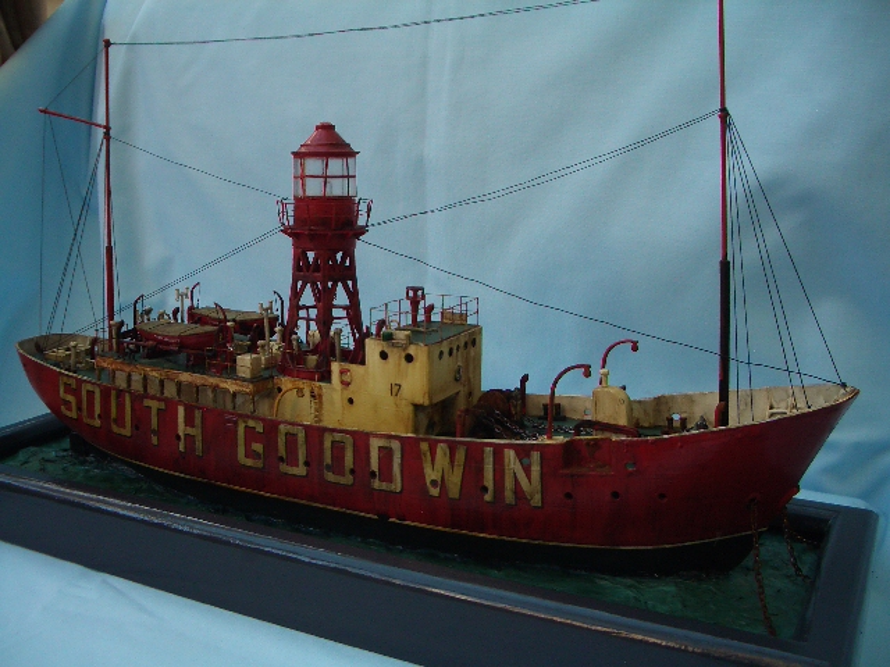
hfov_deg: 52.6
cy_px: 334
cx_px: 445
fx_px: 900
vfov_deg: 40.7
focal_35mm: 35
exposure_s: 1/80
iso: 100
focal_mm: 5.8
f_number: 2.6
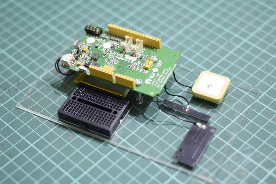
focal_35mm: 75
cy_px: 92
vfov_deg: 18.2
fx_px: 575
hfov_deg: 27.0
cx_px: 138
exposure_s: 1/200
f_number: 1.8
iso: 400
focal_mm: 50
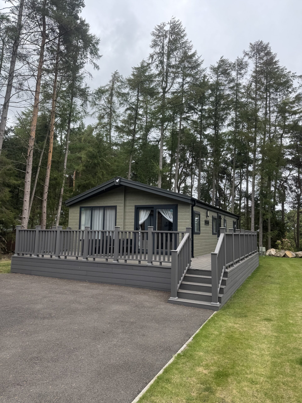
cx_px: 151
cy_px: 202
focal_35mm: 24
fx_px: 279
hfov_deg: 56.8
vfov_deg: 71.6
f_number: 1.78
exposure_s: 1/980
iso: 80
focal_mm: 6.76
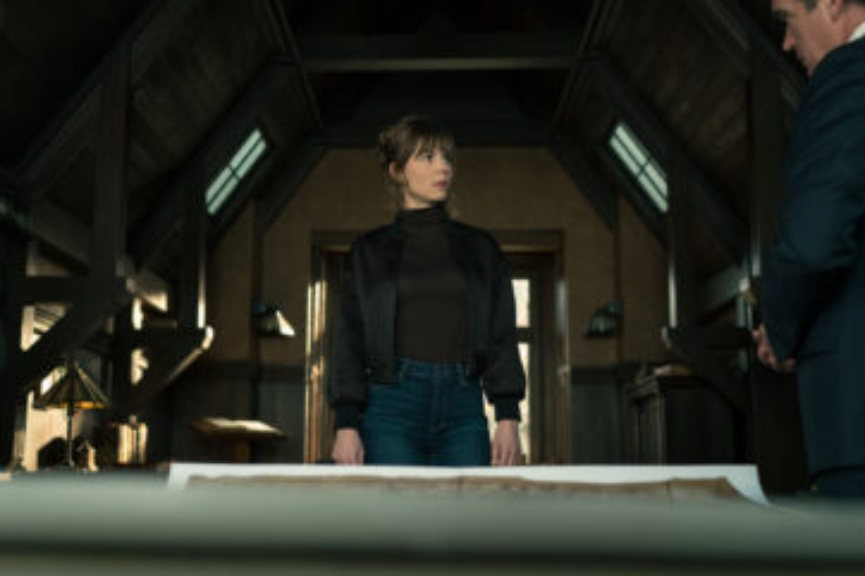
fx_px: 1009
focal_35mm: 42
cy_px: 300
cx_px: 401
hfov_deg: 46.4
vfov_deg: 31.9
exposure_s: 1/125
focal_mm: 35
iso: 4000
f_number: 2.2
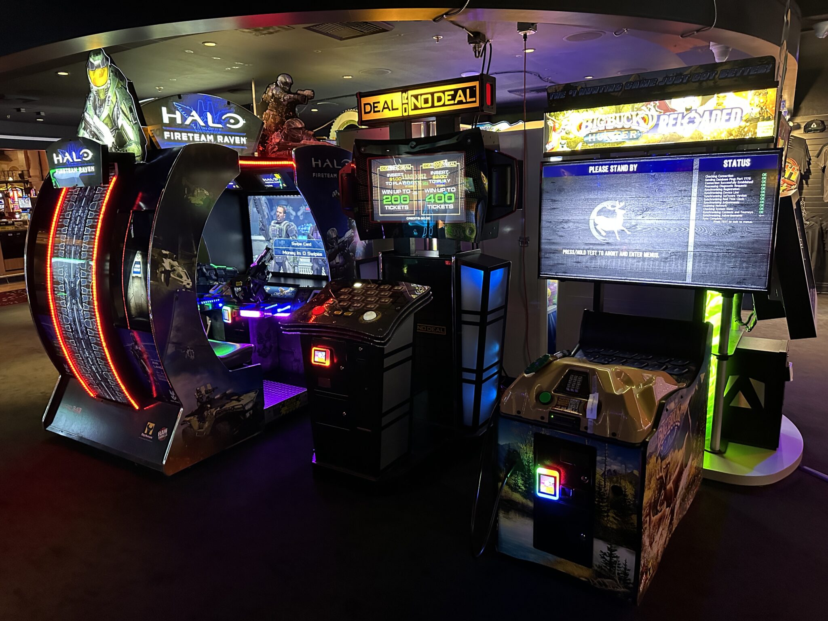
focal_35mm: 24
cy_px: 310
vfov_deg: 56.8
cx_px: 414
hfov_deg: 71.6
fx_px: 574
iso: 800
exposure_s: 1/37
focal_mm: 6.86
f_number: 1.78
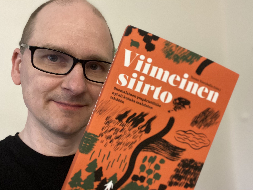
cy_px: 95
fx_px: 219
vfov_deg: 46.8
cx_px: 126
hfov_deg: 60.0
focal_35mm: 30
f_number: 2.2
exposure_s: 1/30
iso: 500
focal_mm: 2.71
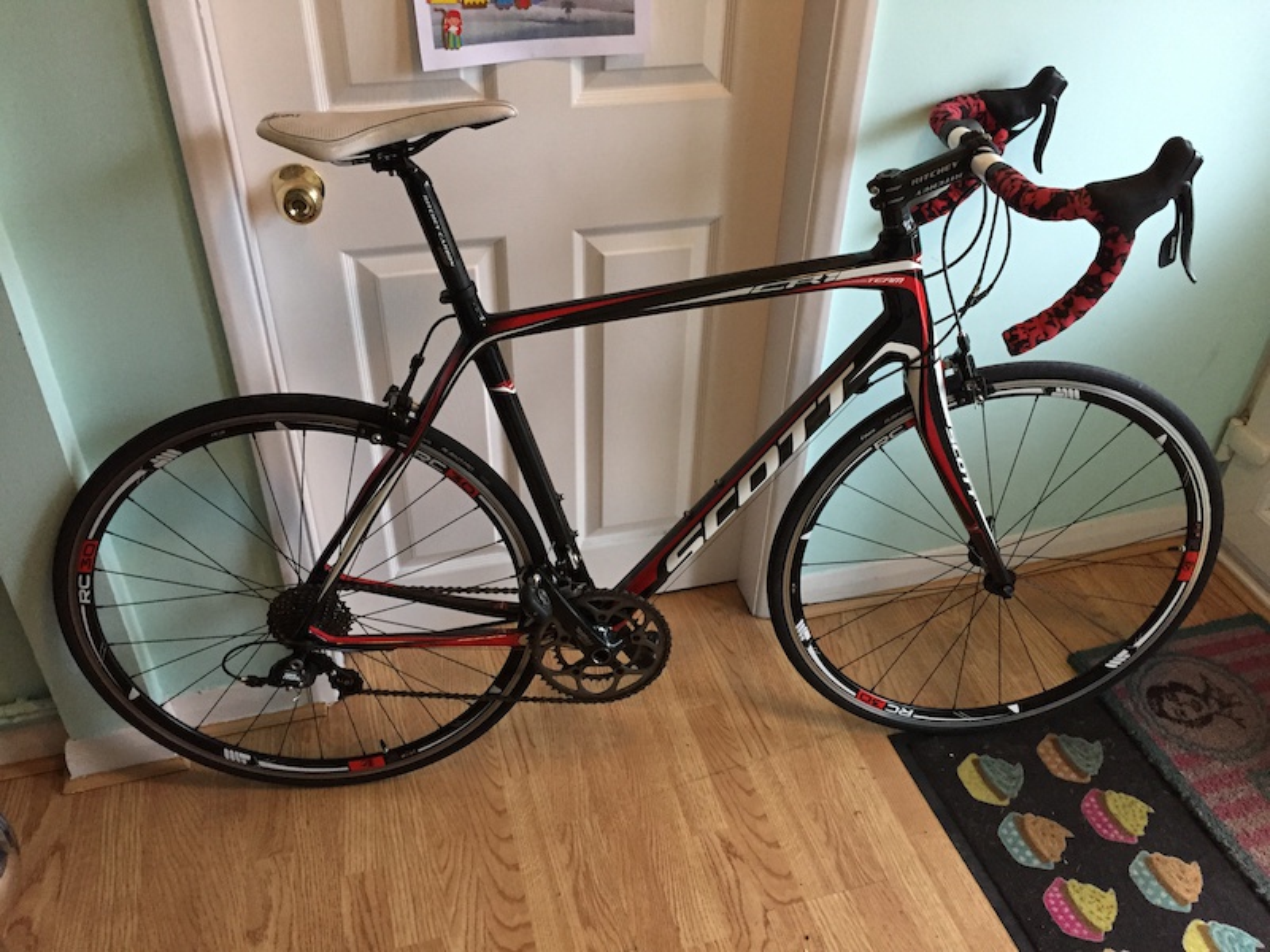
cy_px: 476
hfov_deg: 61.7
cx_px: 635
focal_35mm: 29
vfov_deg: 48.2
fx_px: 1064
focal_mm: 4.15
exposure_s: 1/24
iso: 250
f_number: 2.2
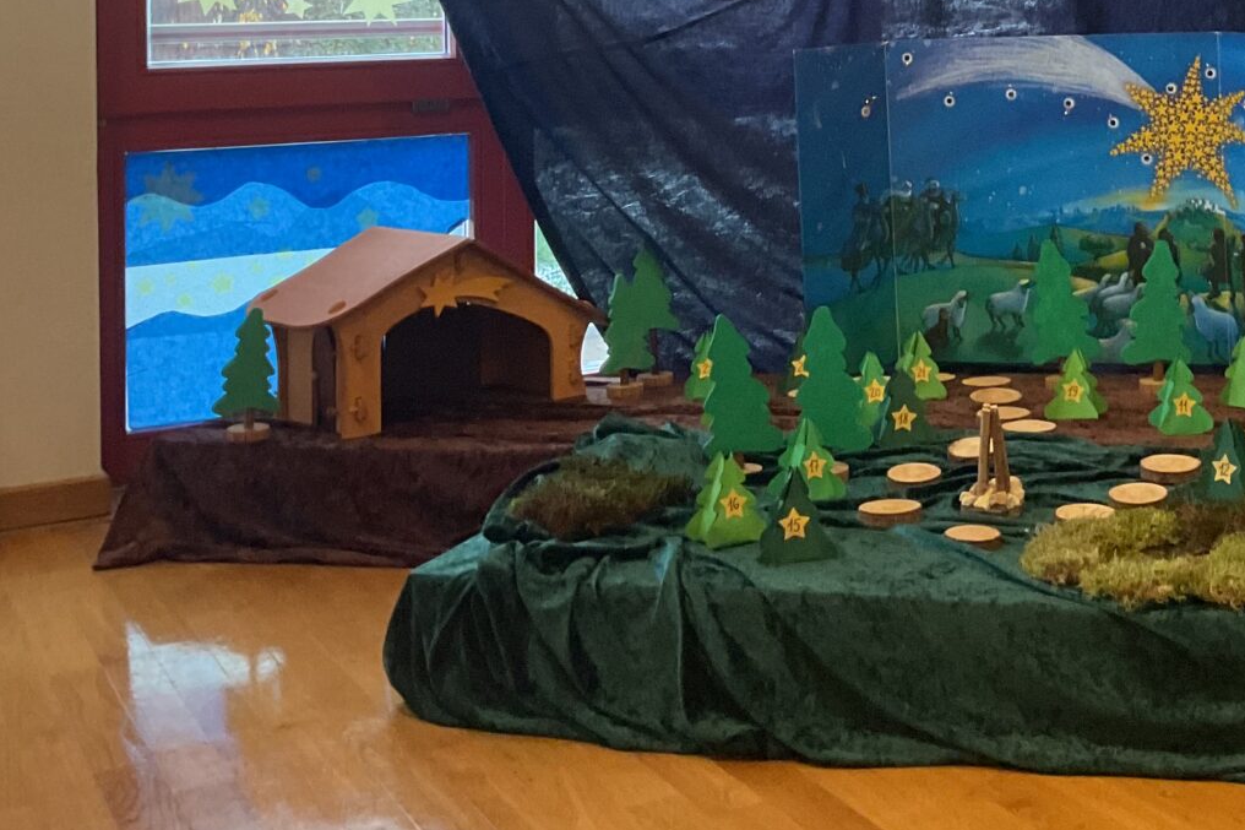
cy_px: -26
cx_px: 1038
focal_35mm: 57
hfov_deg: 33.8
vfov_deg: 22.7
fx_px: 1971
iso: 200
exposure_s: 1/50
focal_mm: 3
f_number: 1.8
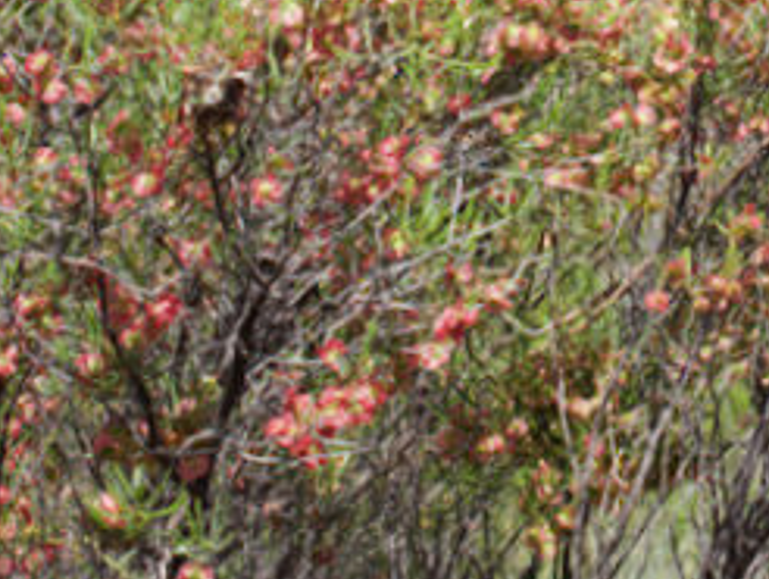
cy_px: -120
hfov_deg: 10.9
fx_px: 4003
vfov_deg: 8.2
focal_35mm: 180
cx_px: 769
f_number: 9
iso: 200
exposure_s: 1/320
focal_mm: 40
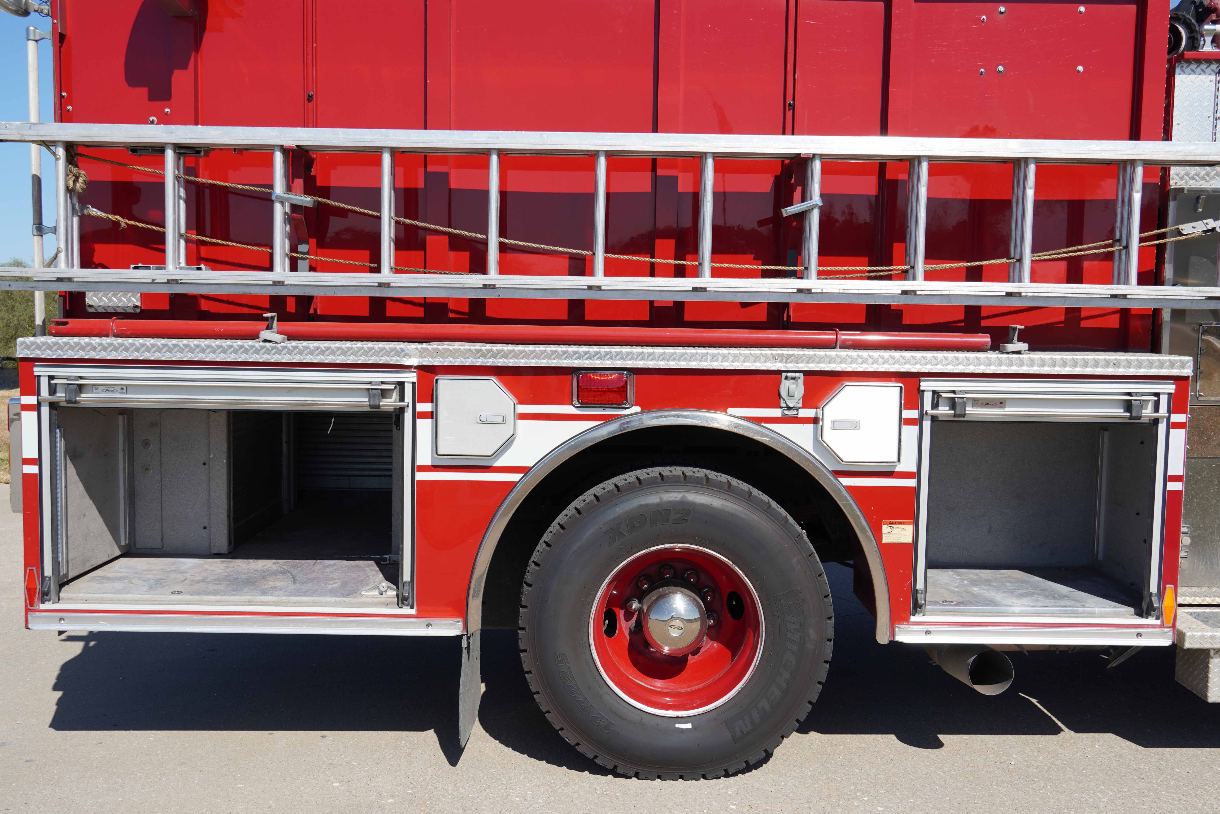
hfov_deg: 53.1
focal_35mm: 36
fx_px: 1220
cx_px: 610
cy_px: 407
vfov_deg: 36.9
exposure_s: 1/400
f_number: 6.3
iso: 100
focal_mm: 24
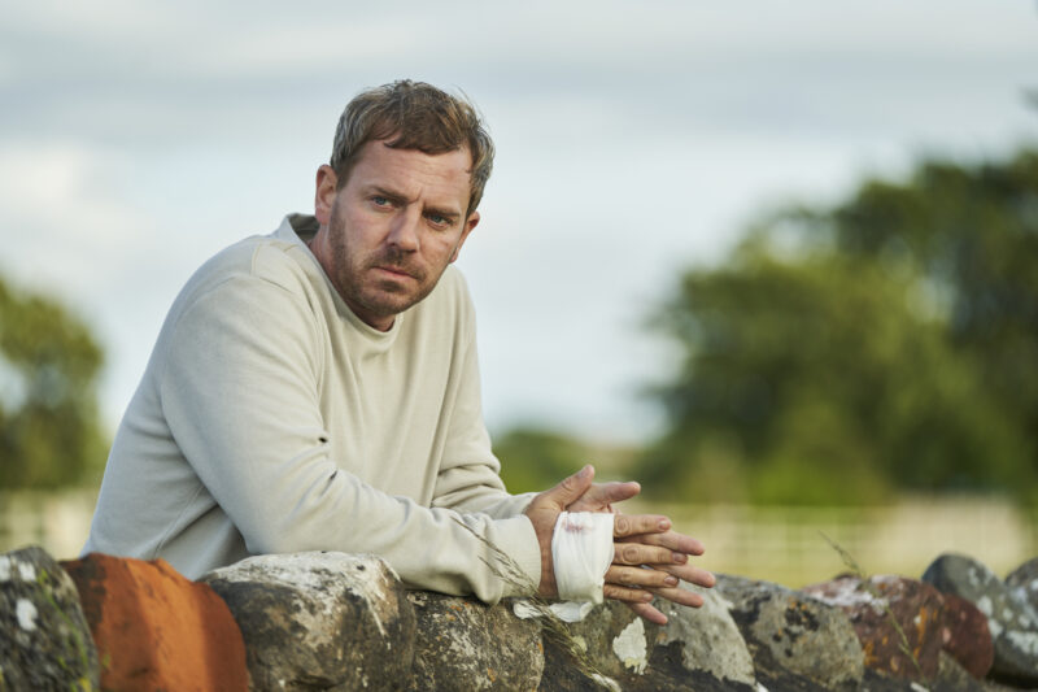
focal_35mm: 159
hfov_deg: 12.9
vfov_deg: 8.6
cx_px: 519
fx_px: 4583
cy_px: 346
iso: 250
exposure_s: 1/1250
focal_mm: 159
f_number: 2.8
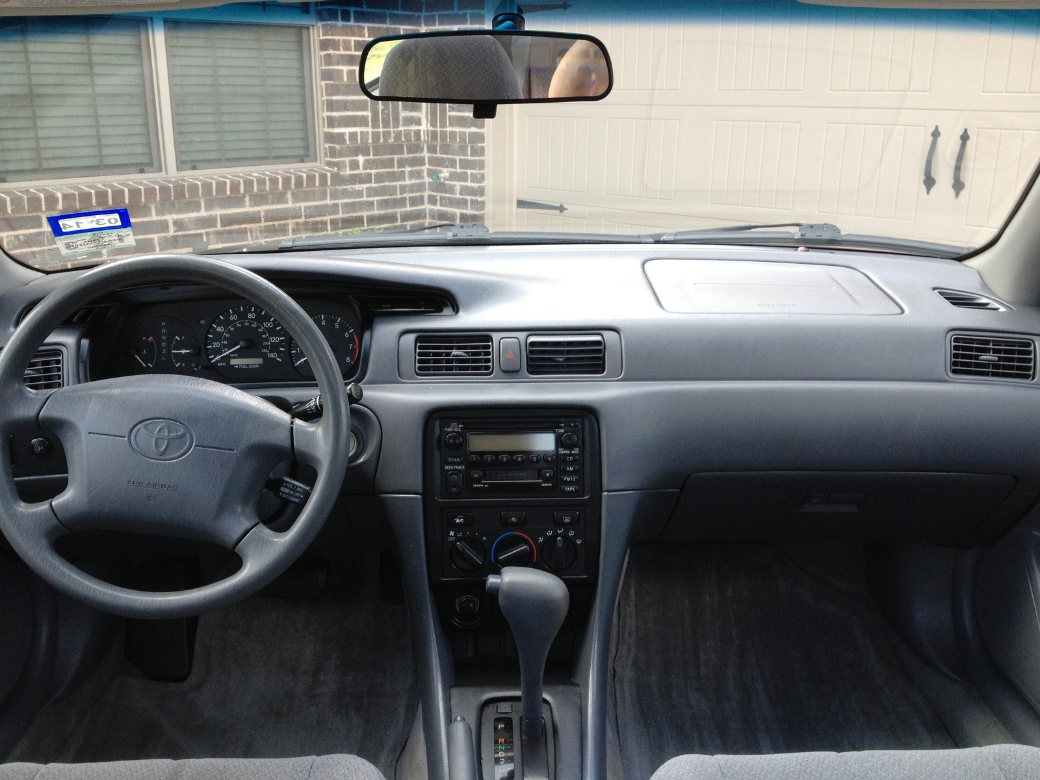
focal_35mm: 35
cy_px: 390
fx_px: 1052
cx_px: 520
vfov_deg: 40.7
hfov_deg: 52.6
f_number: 2.4
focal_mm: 4.28
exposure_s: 1/120
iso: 64
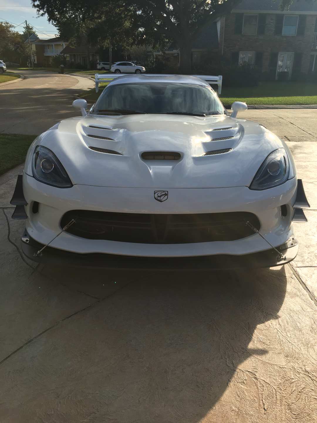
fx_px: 354
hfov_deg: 48.2
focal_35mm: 29
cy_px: 212
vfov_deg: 61.7
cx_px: 158
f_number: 2.2
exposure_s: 1/1374
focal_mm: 4.15
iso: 25
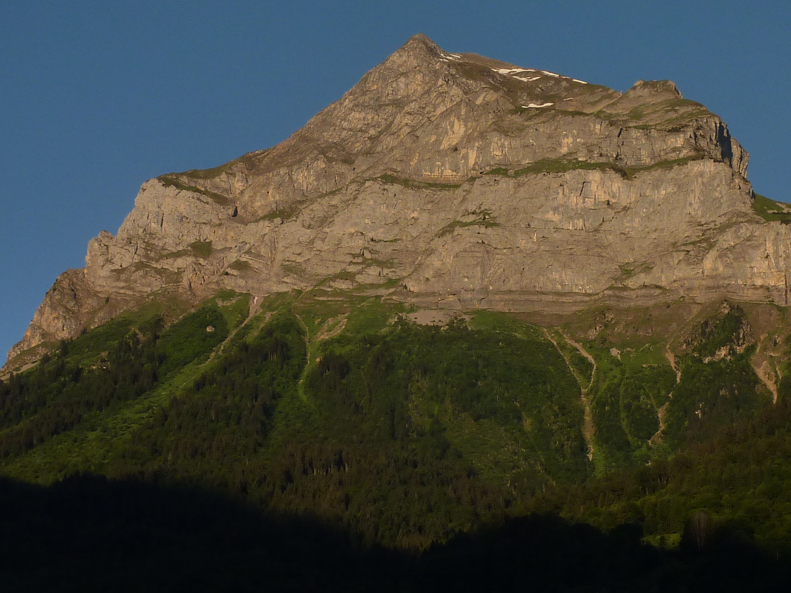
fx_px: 2125
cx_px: 396
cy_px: 296
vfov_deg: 15.9
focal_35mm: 93
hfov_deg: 21.1
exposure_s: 1/640
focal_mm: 8.5
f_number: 5.6
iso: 125
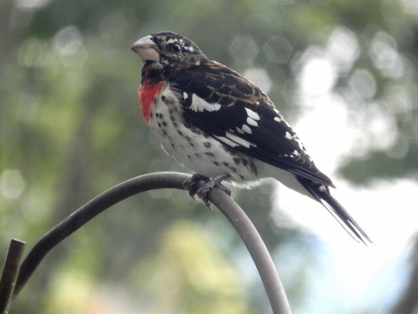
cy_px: 157
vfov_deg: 1.8
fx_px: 10143
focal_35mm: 840
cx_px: 209
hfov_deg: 2.4
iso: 400
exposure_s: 1/80
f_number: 8
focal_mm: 151
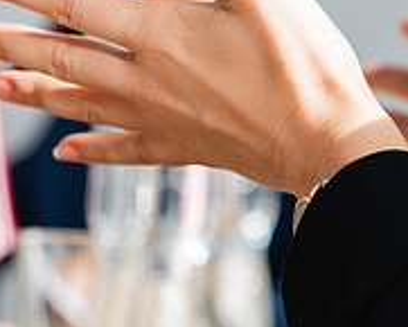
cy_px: -45
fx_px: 2658
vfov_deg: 7.0
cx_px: 291
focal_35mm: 220
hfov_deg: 8.8
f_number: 4
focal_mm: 85
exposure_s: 1/200
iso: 80
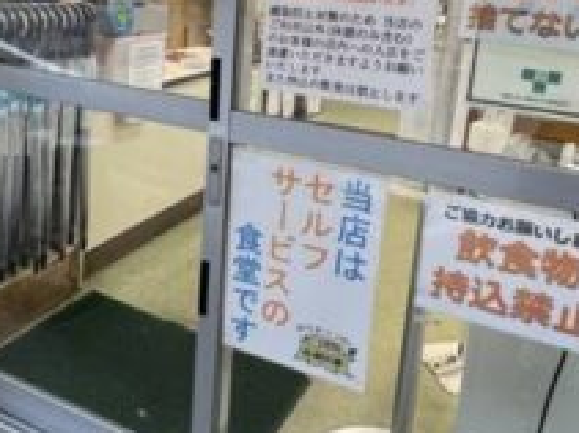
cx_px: 239
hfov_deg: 49.9
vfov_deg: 37.7
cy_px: 112
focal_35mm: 37
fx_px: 619
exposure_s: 1/50
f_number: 1.8
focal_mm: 1.57
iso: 125
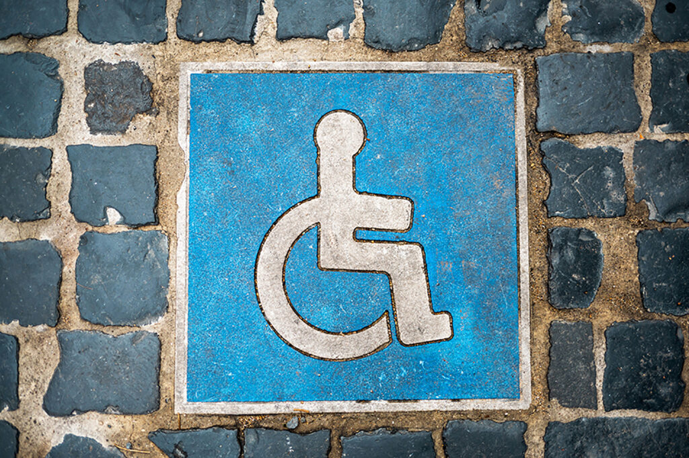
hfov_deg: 48.5
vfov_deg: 33.3
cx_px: 344
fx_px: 765
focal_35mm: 40
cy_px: 229
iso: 200
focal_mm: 40
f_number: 2
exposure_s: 1/2500
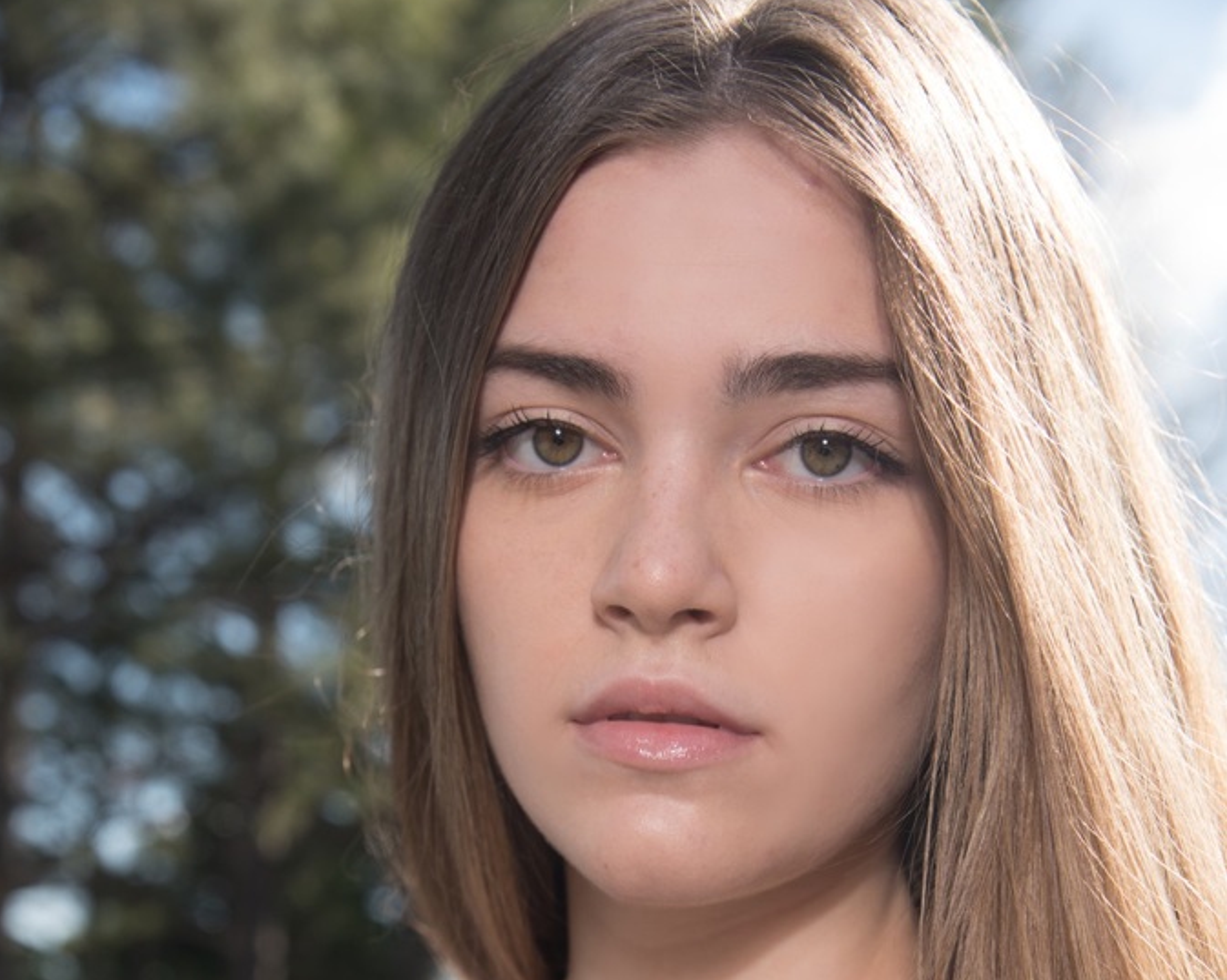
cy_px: 900
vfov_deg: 19.3
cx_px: 611
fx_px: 2832
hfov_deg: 24.4
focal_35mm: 78
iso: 100
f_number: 6.3
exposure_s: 1/160
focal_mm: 55
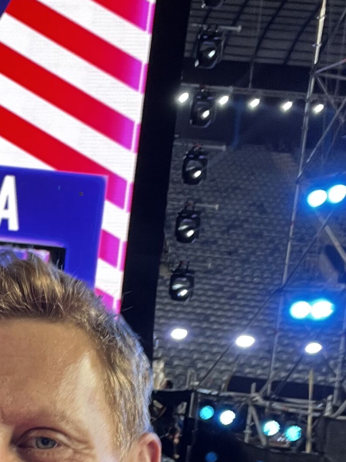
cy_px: 359
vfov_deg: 26.6
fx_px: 960
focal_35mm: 72
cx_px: -67
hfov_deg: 19.3
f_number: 2.2
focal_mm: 2.71
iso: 100
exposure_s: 1/50
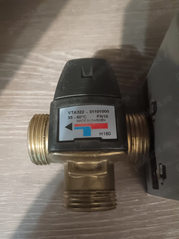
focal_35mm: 27
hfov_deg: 51.3
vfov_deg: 65.3
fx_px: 186
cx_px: 90
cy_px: 120
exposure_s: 1/16.7
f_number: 1.9
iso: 6763
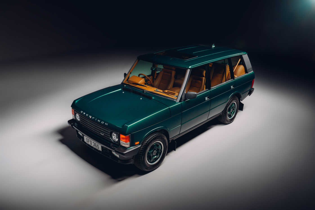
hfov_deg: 60.3
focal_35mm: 31
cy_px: 105
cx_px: 158
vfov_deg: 42.3
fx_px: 271
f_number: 9
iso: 200
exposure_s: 3.2
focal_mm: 31
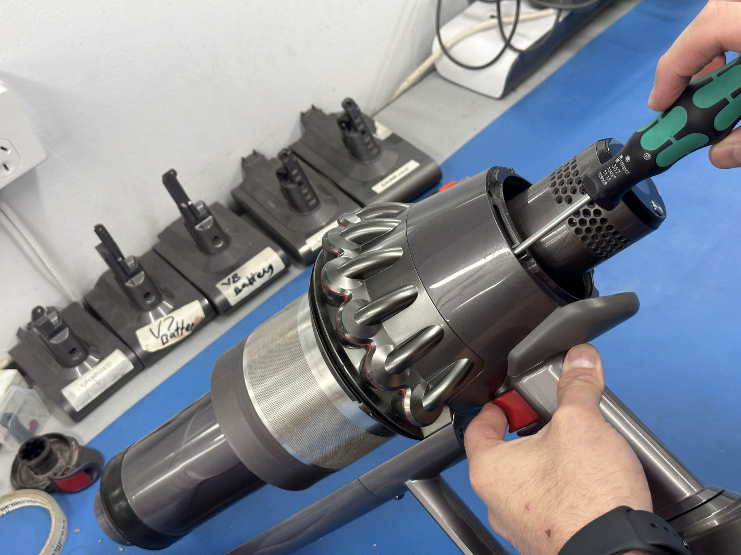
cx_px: 370
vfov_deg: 30.3
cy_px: 278
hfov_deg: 39.7
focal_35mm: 48
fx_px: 1028
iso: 80
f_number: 1.8
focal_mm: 6.9
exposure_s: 1/50
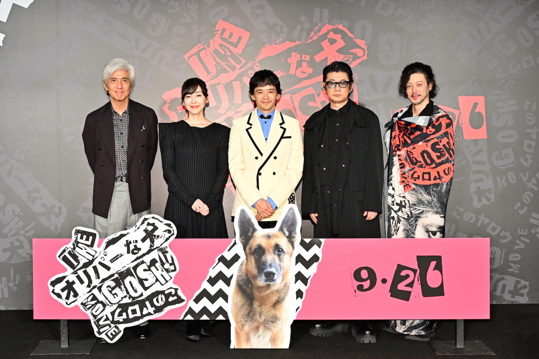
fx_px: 779
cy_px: 180
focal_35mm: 52
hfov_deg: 38.2
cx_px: 270
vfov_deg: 26.0
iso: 2000
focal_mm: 35
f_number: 4.8
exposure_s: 1/200
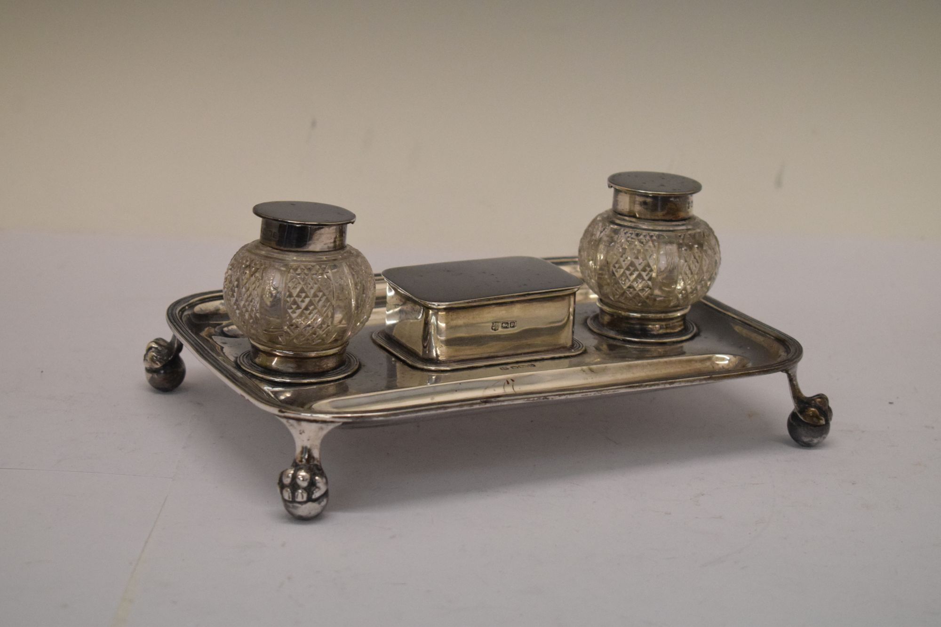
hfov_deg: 24.6
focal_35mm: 82
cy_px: 314
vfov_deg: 16.6
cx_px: 470
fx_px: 2156
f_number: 6.3
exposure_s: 1/160
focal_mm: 55
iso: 3200
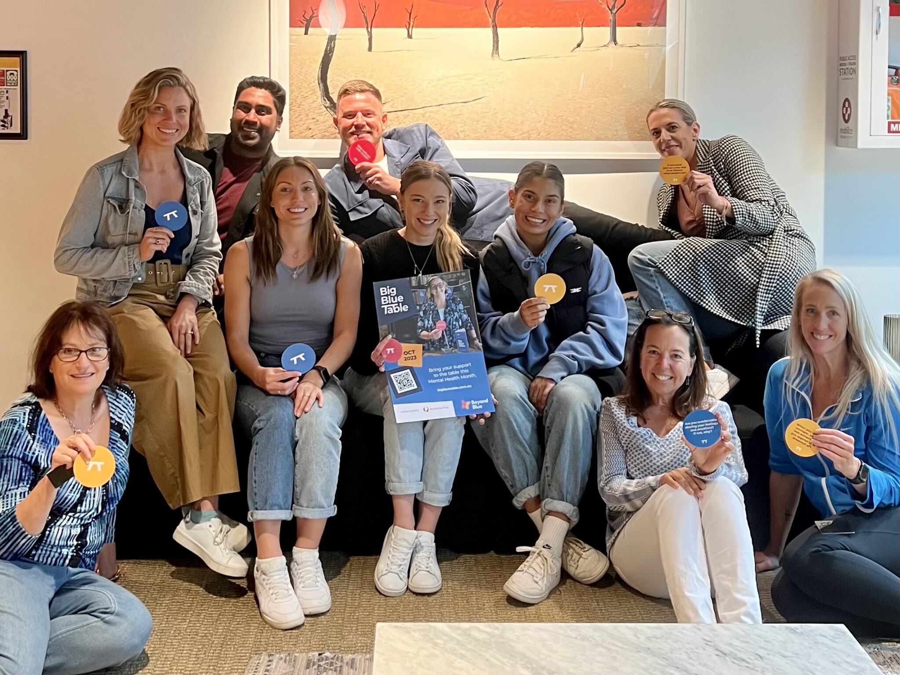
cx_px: 450
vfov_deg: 53.1
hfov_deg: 67.3
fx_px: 676
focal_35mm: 26
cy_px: 338
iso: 100
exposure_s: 1/50
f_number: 1.5
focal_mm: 5.7
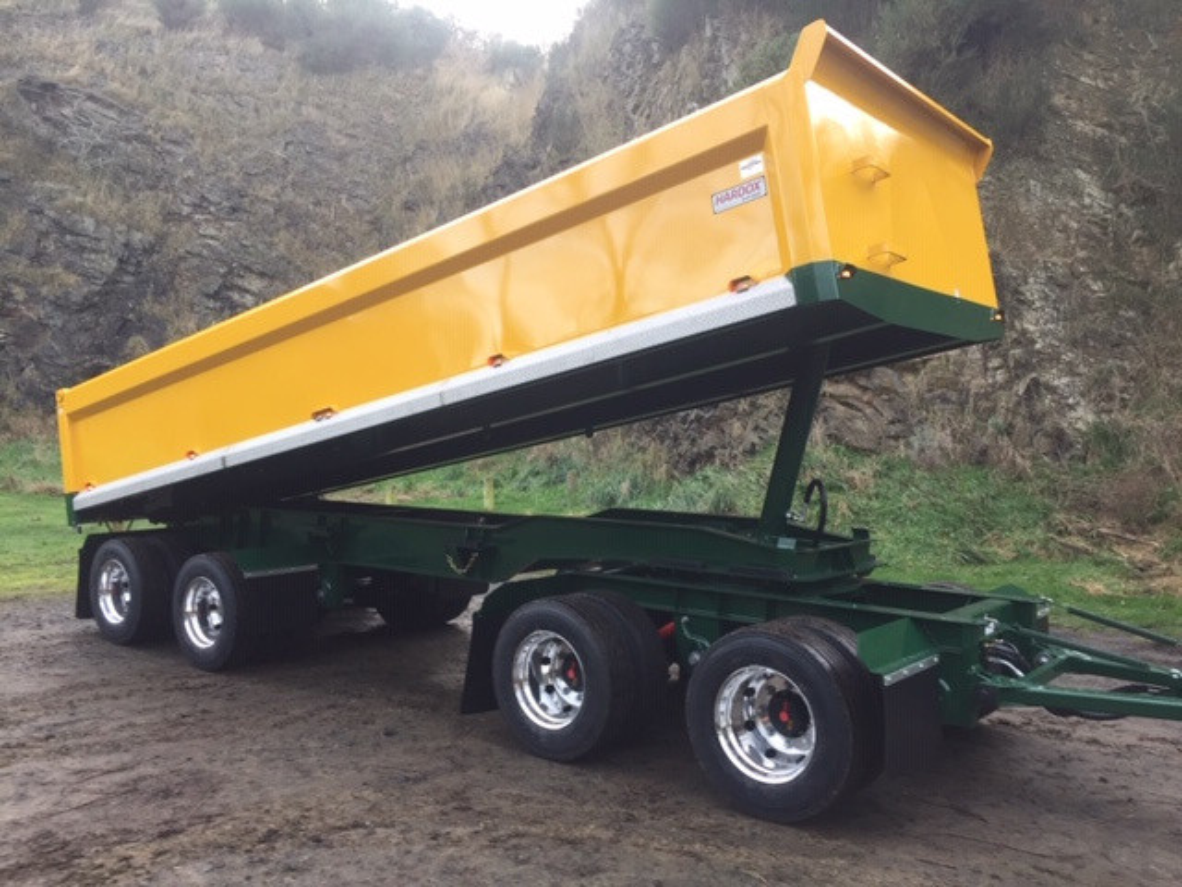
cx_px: 591
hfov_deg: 61.7
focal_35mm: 29
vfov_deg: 48.2
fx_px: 990
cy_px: 444
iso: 40
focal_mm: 4.15
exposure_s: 1/50
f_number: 2.2
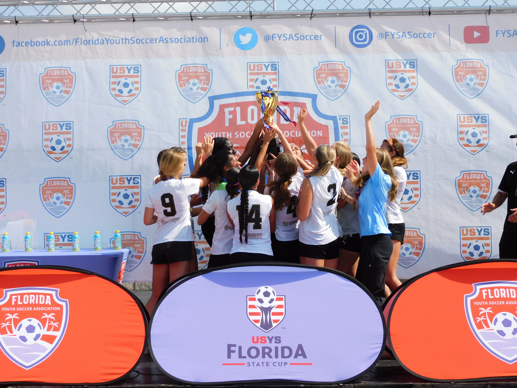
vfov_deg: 22.6
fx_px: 971
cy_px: 194
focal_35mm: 65
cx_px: 258
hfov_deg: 29.8
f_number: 4.2
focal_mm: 11.6
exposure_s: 1/800
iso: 125
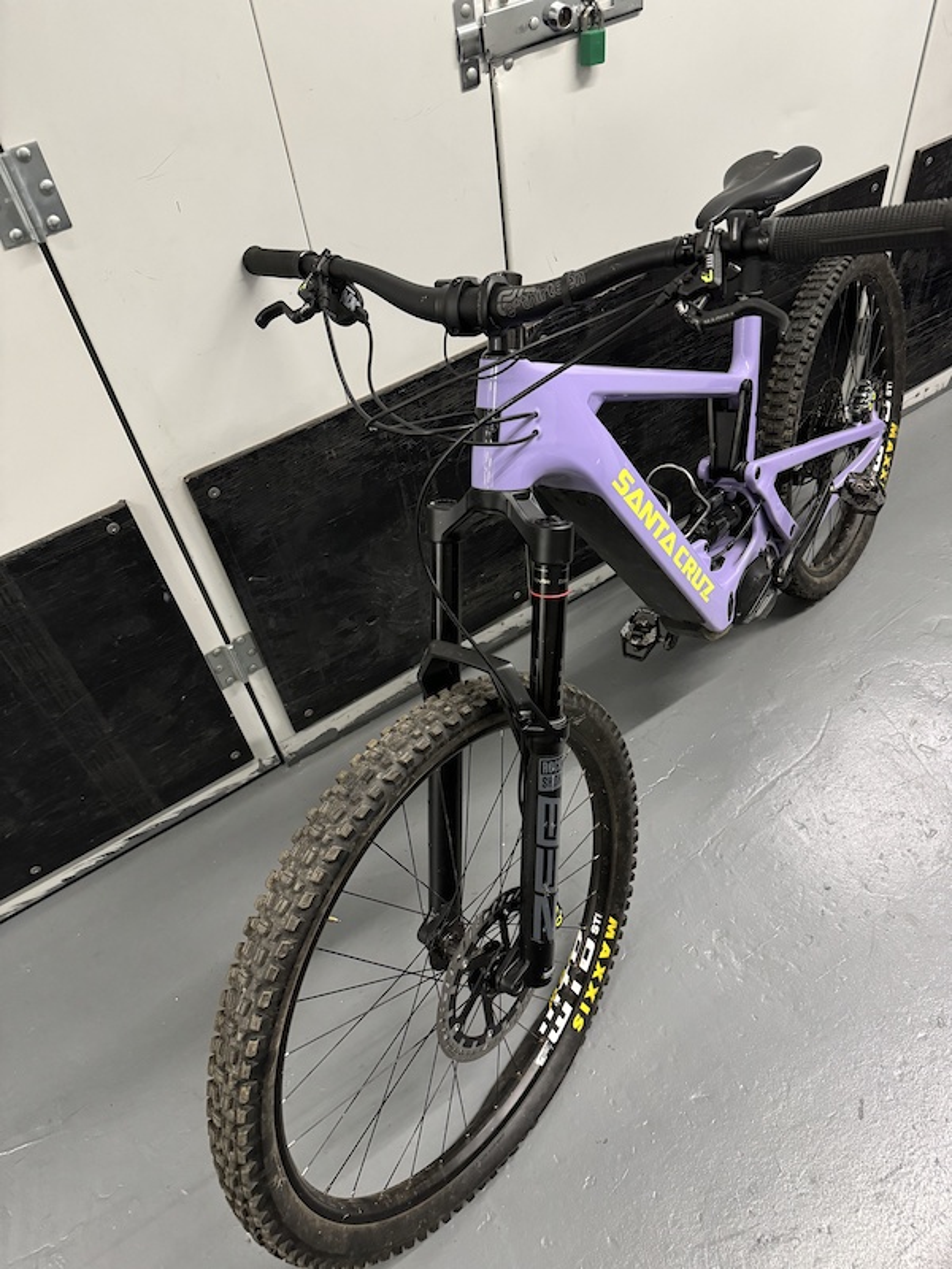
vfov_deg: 71.6
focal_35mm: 24
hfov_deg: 56.8
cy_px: 634
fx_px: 880
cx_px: 476
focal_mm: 6.76
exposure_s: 1/60
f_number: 1.78
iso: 800
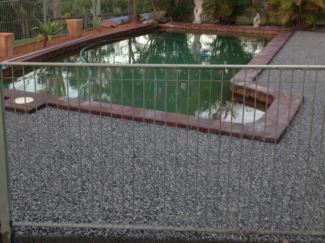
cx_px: 129
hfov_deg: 39.5
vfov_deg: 30.0
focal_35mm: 48
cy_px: 78
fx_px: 451
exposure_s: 1/60
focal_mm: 4.13
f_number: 2.4
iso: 64
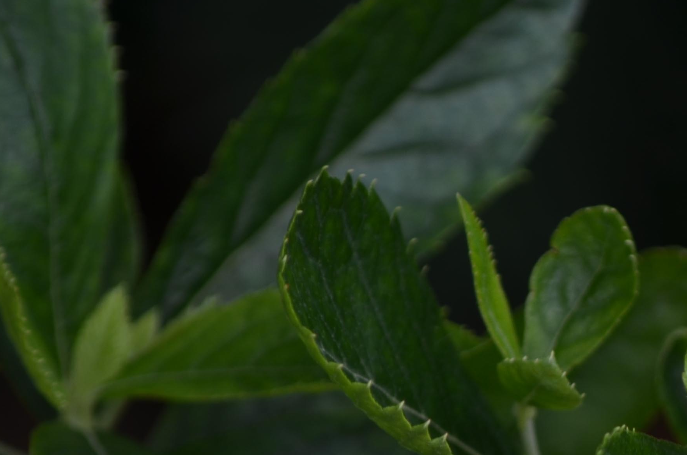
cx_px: 657
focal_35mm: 839
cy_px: 464
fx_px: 15978
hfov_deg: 2.5
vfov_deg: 1.6
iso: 100
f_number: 5.6
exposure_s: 1/250
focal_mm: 200
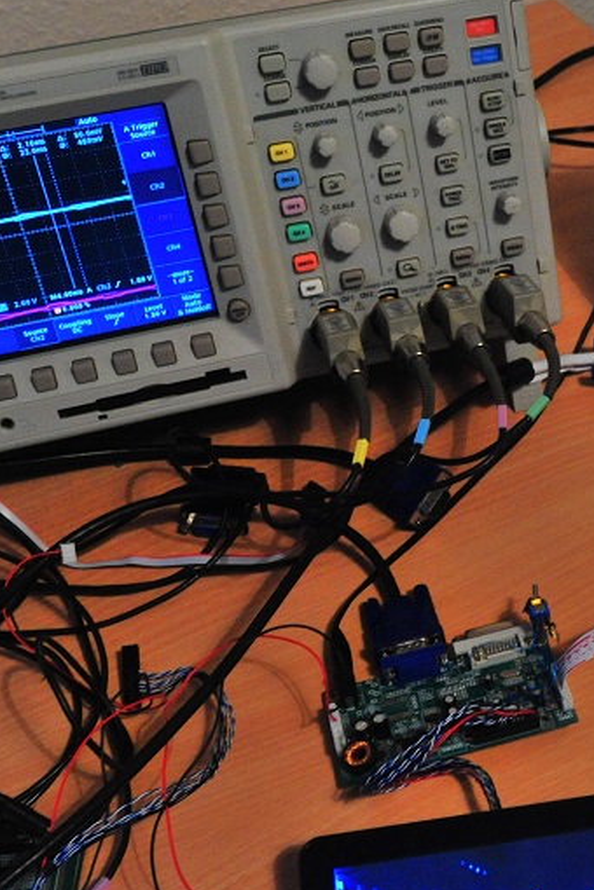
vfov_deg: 39.3
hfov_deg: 25.9
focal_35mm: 50
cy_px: 567
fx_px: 1237
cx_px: 564
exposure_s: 1/40
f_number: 8
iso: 3200
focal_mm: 24
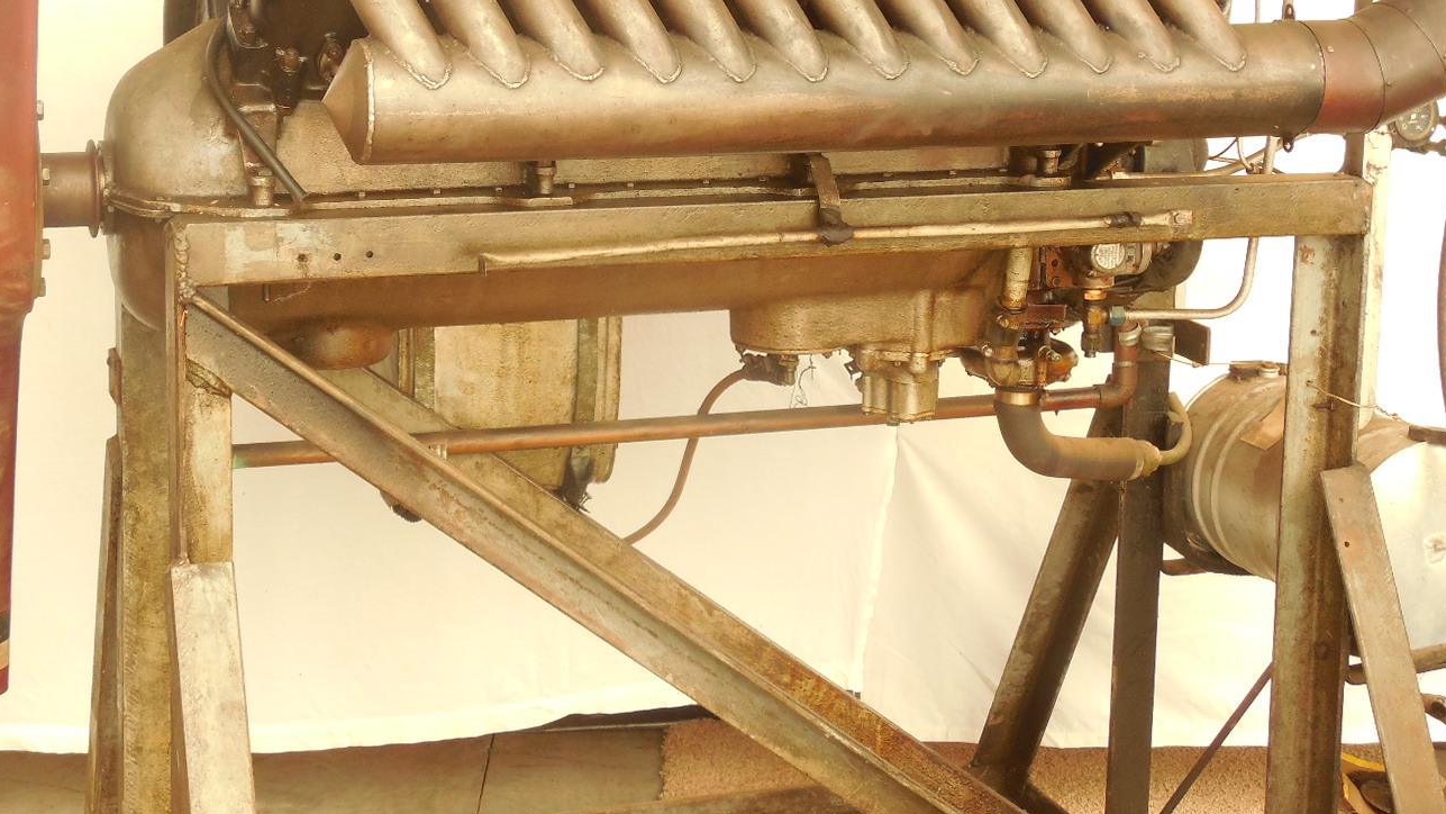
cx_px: 651
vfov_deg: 18.4
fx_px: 2492
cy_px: 152
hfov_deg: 32.3
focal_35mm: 65
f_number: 4
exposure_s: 1/30
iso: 220
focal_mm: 8.7
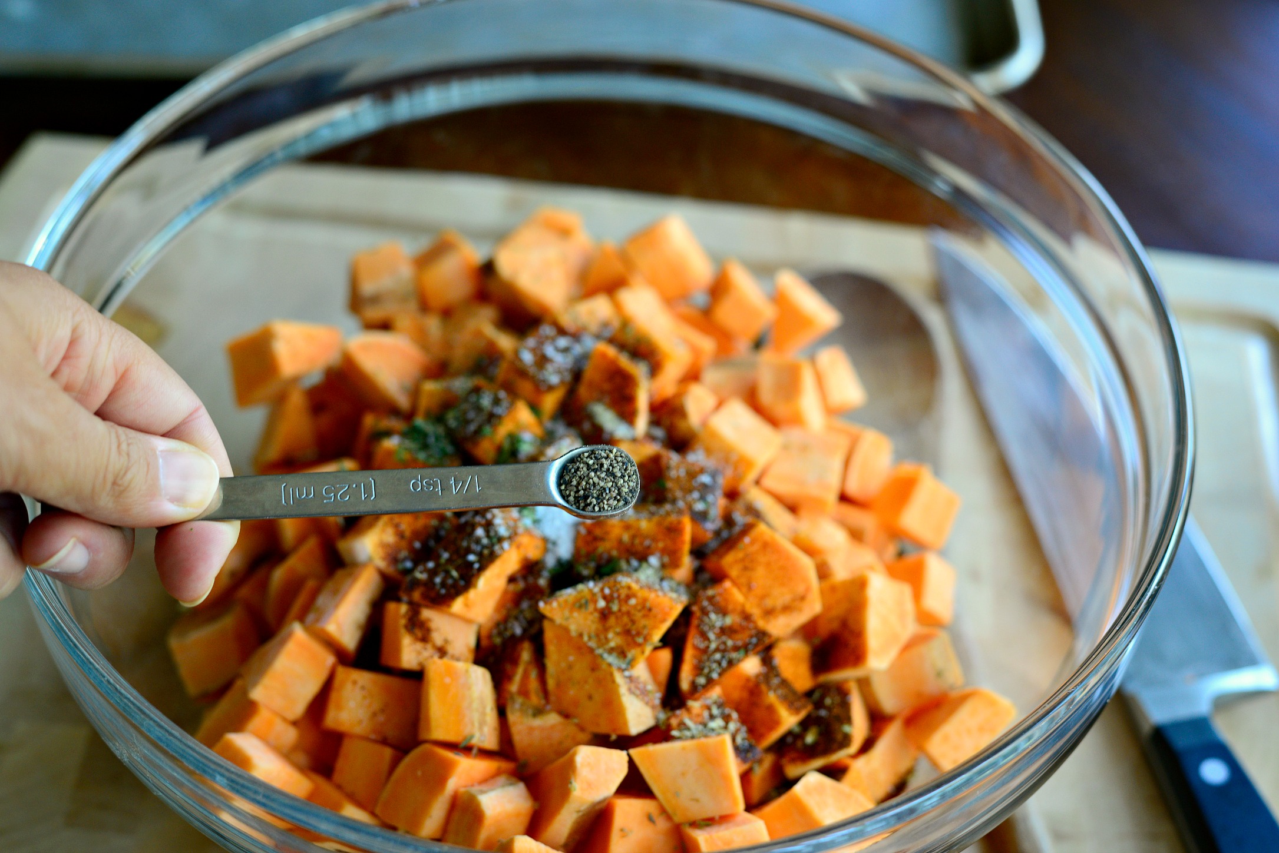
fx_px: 1777
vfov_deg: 27.0
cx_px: 640
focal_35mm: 50
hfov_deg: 39.6
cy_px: 426
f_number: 4.5
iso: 640
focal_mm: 50
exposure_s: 1/80
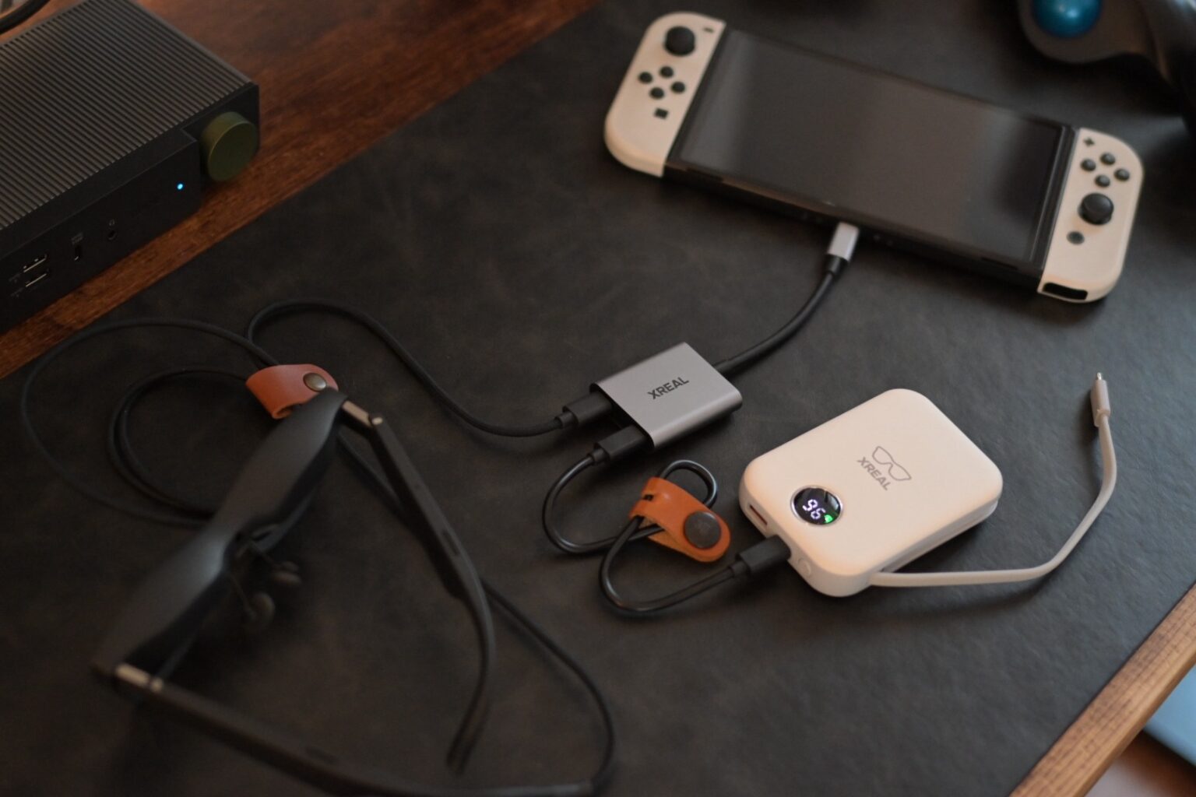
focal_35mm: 60
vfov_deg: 22.6
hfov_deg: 33.4
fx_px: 1993
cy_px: 398
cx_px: 598
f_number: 2
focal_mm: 40
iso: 2500
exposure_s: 1/80
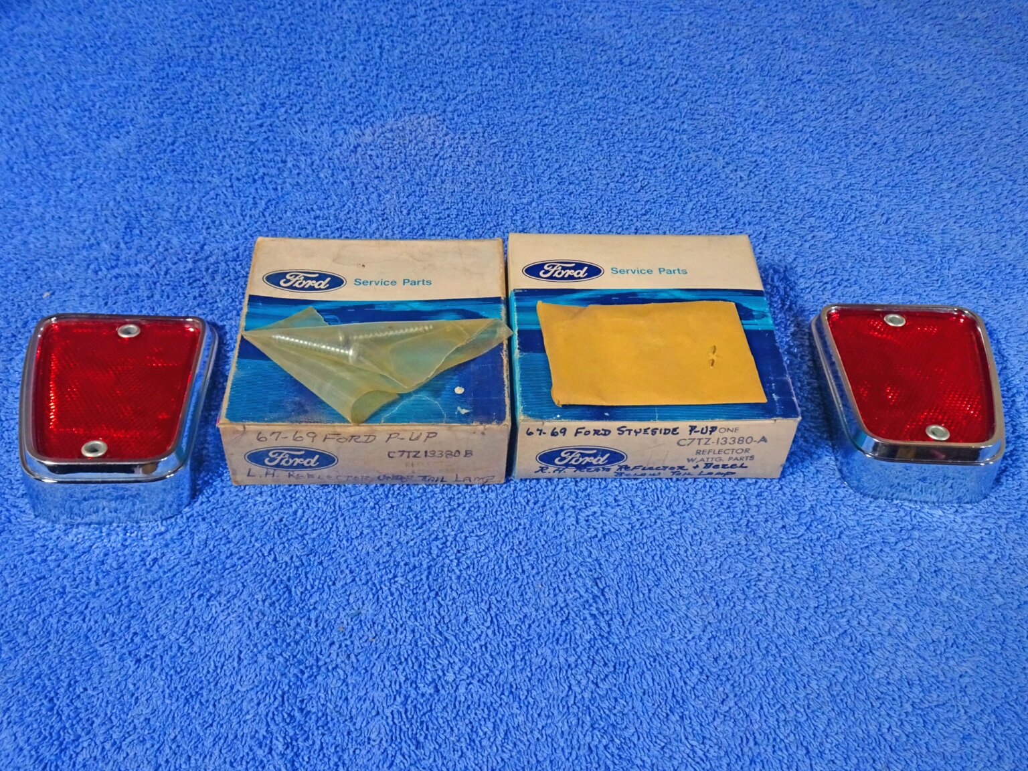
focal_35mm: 35
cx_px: 514
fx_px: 1039
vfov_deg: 40.7
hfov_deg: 52.6
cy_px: 386
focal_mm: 5.98
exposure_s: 1/30
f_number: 4
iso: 800
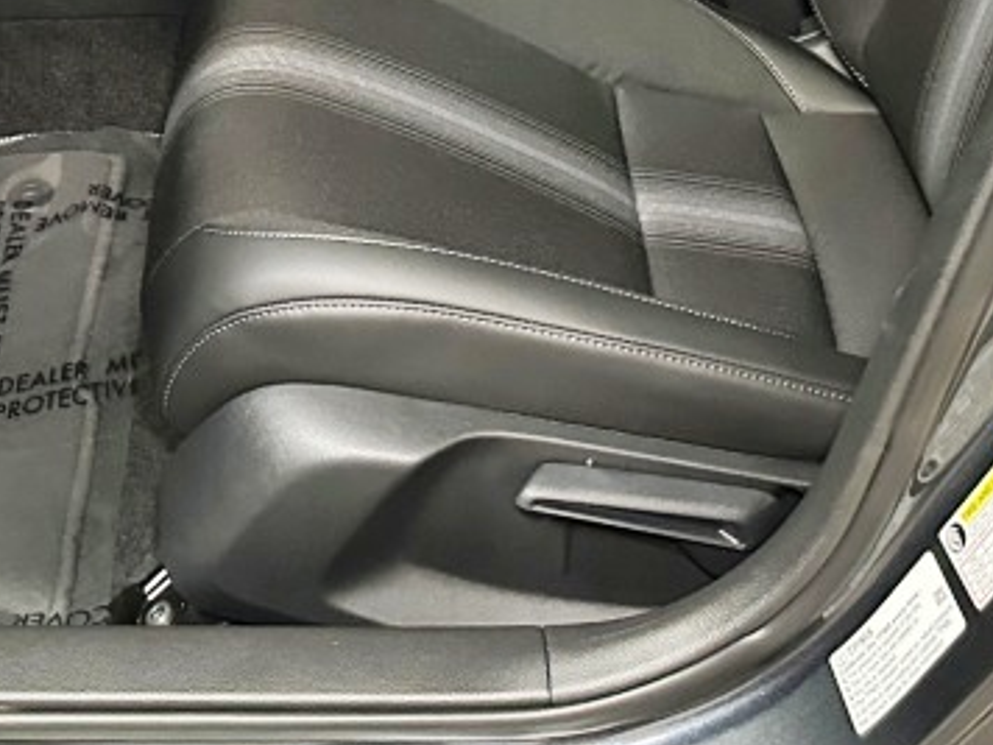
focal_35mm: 69
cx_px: 357
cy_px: -290
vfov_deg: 19.3
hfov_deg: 28.0
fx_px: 1979
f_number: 1.78
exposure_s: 1/30
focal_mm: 6.86
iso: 800
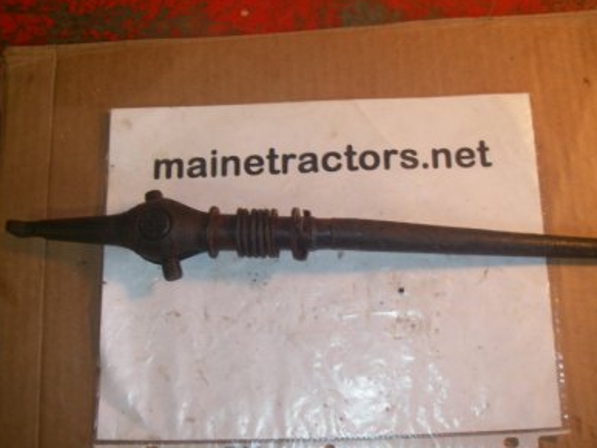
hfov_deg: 42.9
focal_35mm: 44
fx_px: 759
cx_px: 330
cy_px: 229
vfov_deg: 32.9
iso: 200
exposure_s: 1/40
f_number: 3.3
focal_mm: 6.3
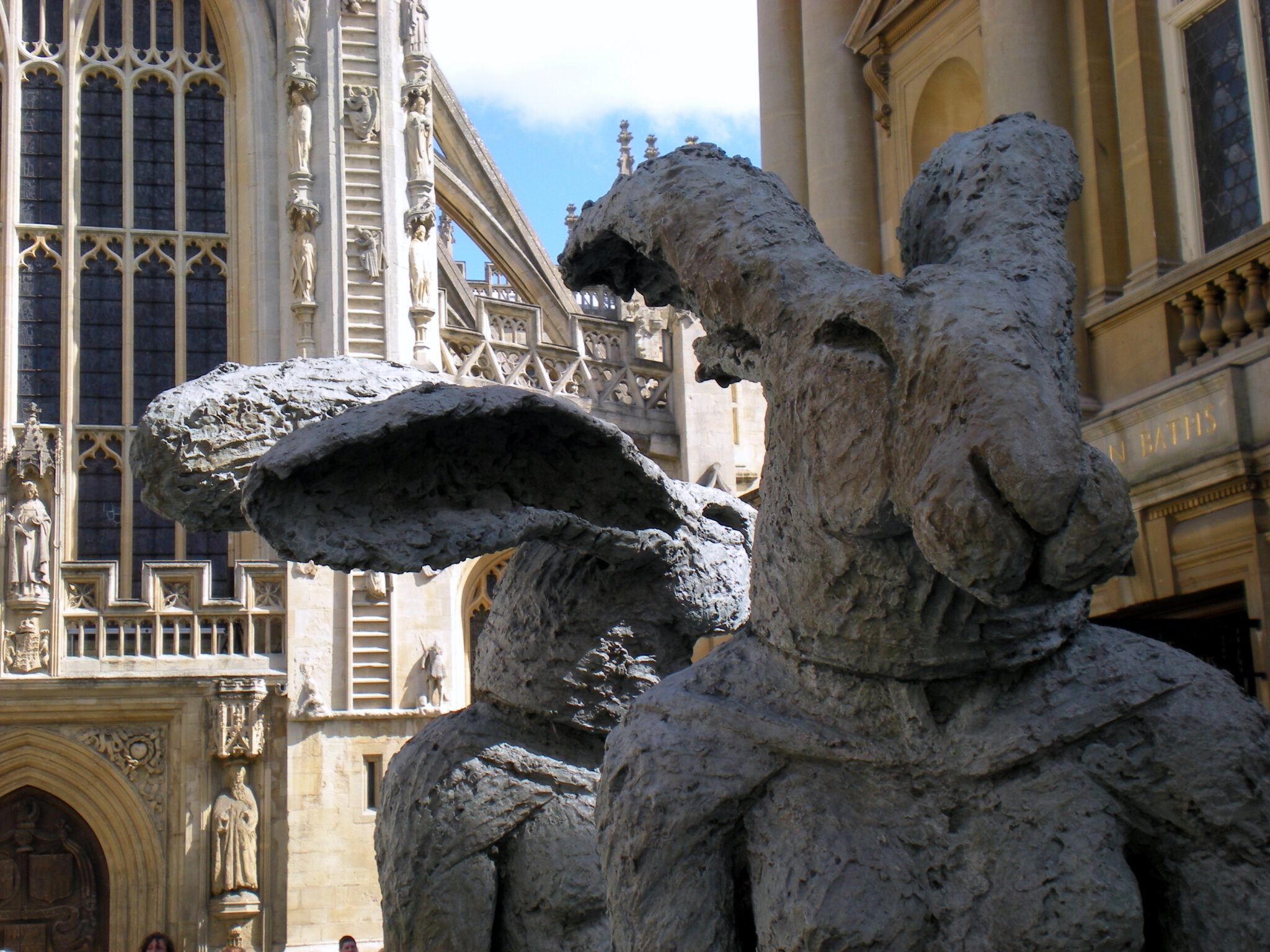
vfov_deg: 26.1
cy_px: 476
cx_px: 635
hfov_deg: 34.3
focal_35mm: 56
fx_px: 2055
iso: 64
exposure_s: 1/165
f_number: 5.6
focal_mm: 9.3
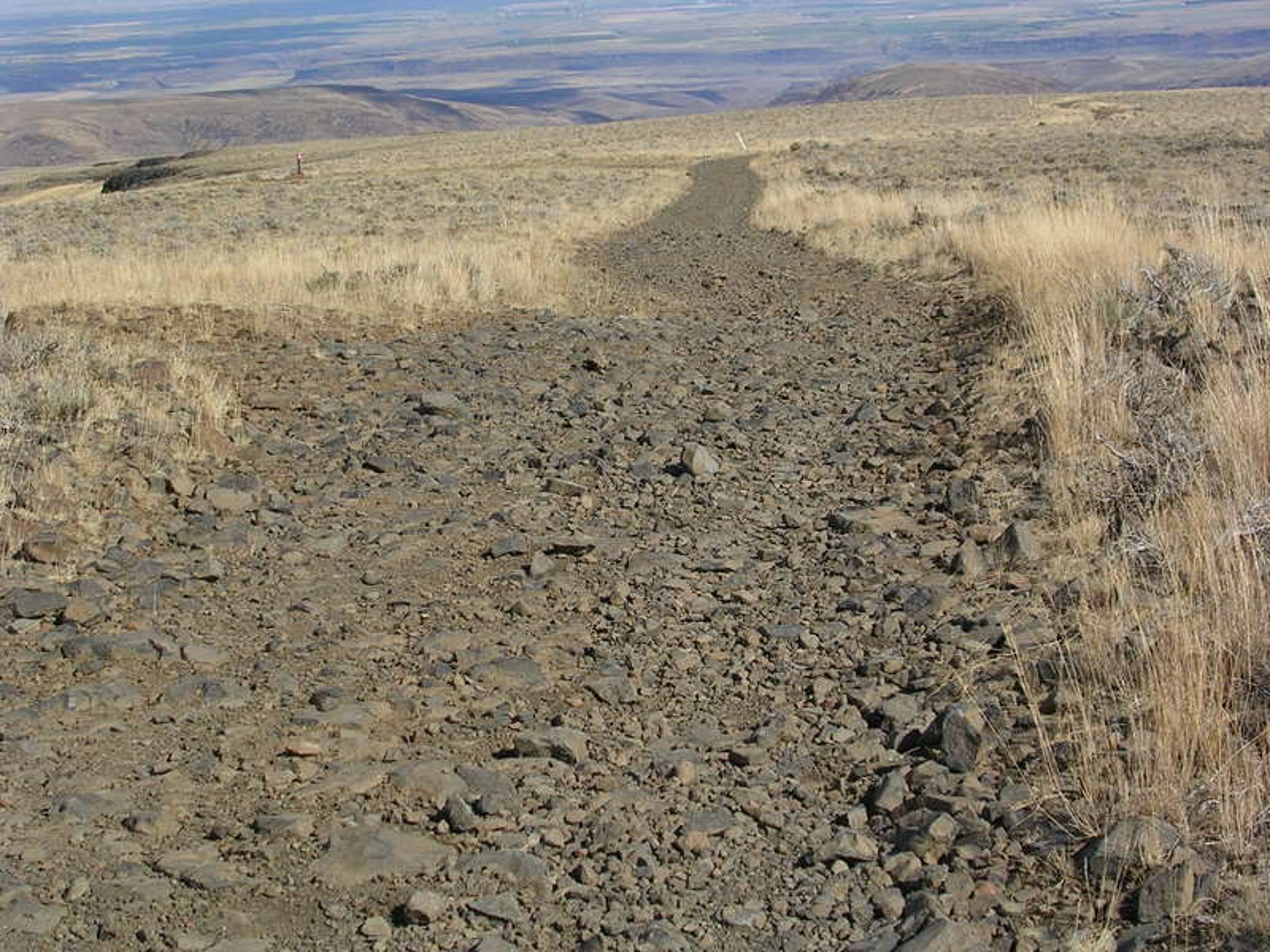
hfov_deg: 27.0
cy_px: 476
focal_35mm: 72
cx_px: 635
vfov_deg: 20.4
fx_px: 2642
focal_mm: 10.9
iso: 50
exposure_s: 1/790
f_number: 3.7
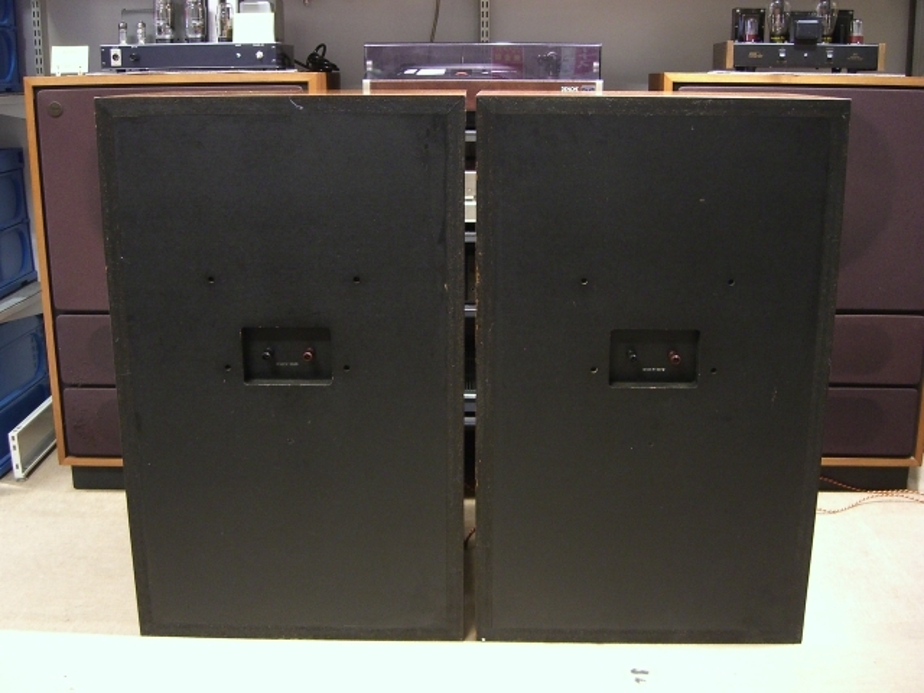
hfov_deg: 49.0
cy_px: 346
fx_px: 1014
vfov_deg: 37.7
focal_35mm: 38
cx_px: 462
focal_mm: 7.9
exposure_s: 1/6
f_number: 2.8
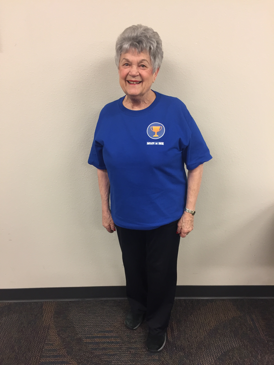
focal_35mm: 29
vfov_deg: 61.7
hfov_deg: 48.2
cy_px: 182
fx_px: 306
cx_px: 137
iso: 80
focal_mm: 4.15
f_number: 2.2
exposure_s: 1/30
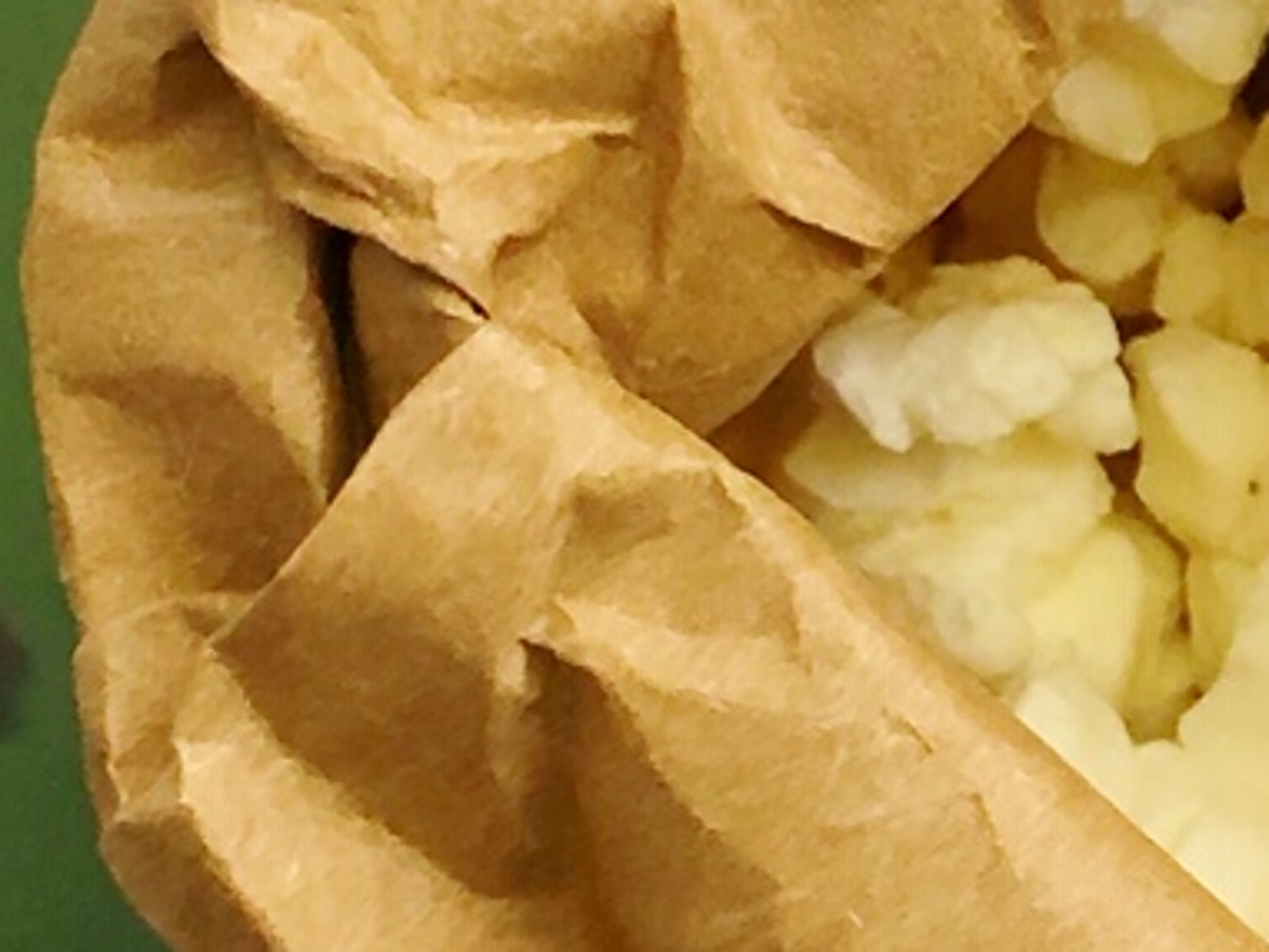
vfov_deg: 10.0
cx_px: 2012
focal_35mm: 148
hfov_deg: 12.5
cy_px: 543
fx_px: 5427
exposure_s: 1/15
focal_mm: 3.99
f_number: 1.8
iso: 64
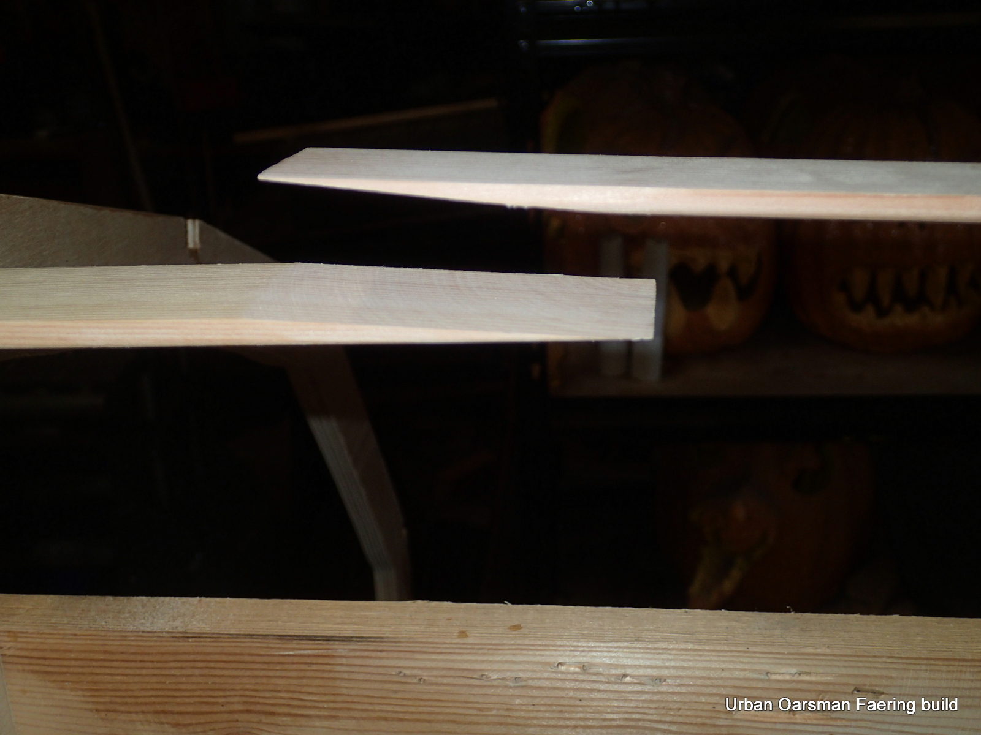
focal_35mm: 40
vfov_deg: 36.0
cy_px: 368
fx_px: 1134
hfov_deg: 46.8
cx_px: 490
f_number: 8
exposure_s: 1/40
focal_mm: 7.34
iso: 200
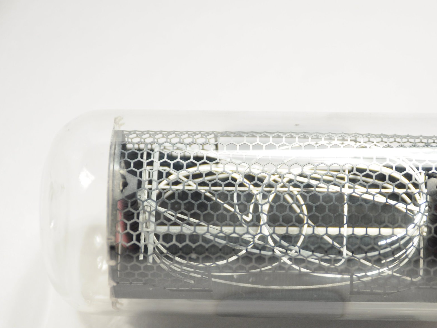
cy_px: 214
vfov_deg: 4.9
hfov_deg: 6.6
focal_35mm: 302
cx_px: 288
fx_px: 3808
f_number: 7.1
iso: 400
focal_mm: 135
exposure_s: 1/250
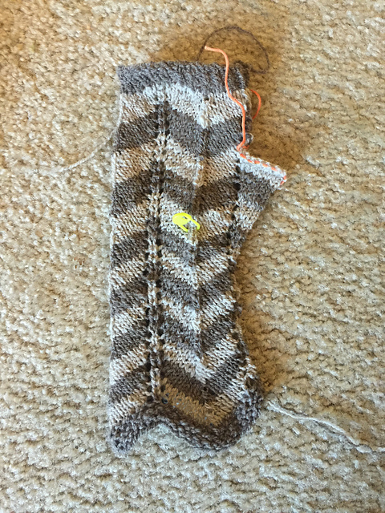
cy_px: 256
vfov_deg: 61.7
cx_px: 192
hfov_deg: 48.2
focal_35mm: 29
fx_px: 430
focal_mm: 4.15
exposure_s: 1/10
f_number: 2.2
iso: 125
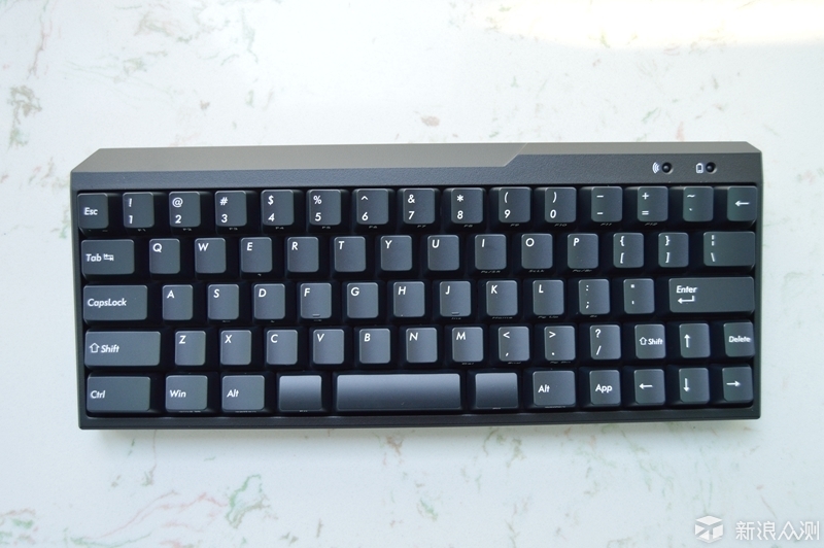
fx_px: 686
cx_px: 412
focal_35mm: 30
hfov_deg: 62.0
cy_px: 274
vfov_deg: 43.5
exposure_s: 1/80
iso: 400
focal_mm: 20
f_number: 4.5
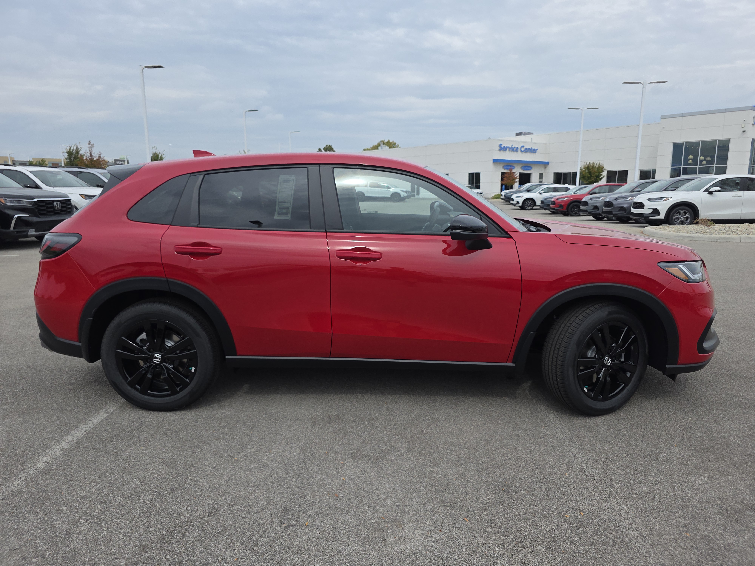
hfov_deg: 73.9
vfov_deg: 58.9
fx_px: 502
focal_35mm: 23
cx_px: 378
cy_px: 283
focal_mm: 6.3
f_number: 1.7
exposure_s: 1/5296
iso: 80
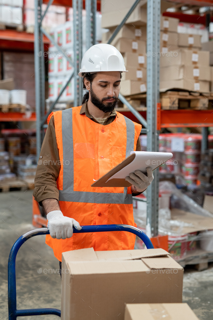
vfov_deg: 39.6
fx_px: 444
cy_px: 160
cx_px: 106
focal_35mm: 50
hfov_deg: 27.0
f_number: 2.8
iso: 640
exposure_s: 1/160
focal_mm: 50
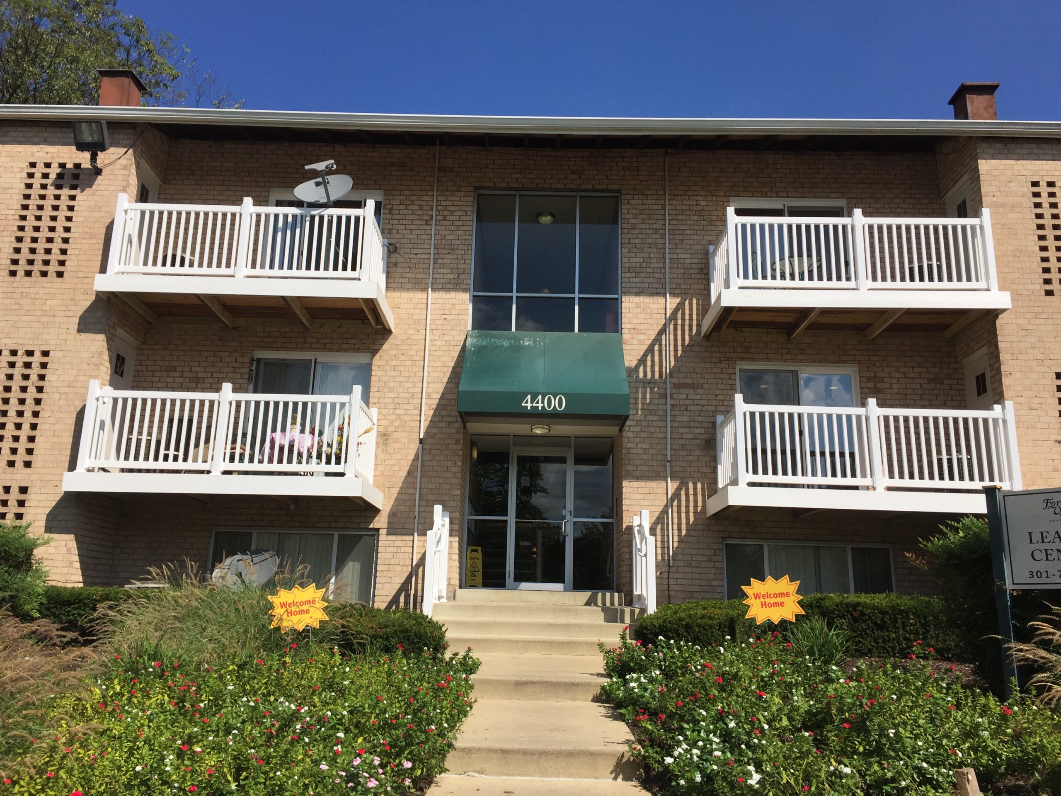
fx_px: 889
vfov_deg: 48.2
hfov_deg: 61.7
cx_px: 530
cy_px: 398
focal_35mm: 29
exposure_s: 1/3968
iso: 32
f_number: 2.2
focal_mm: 4.15
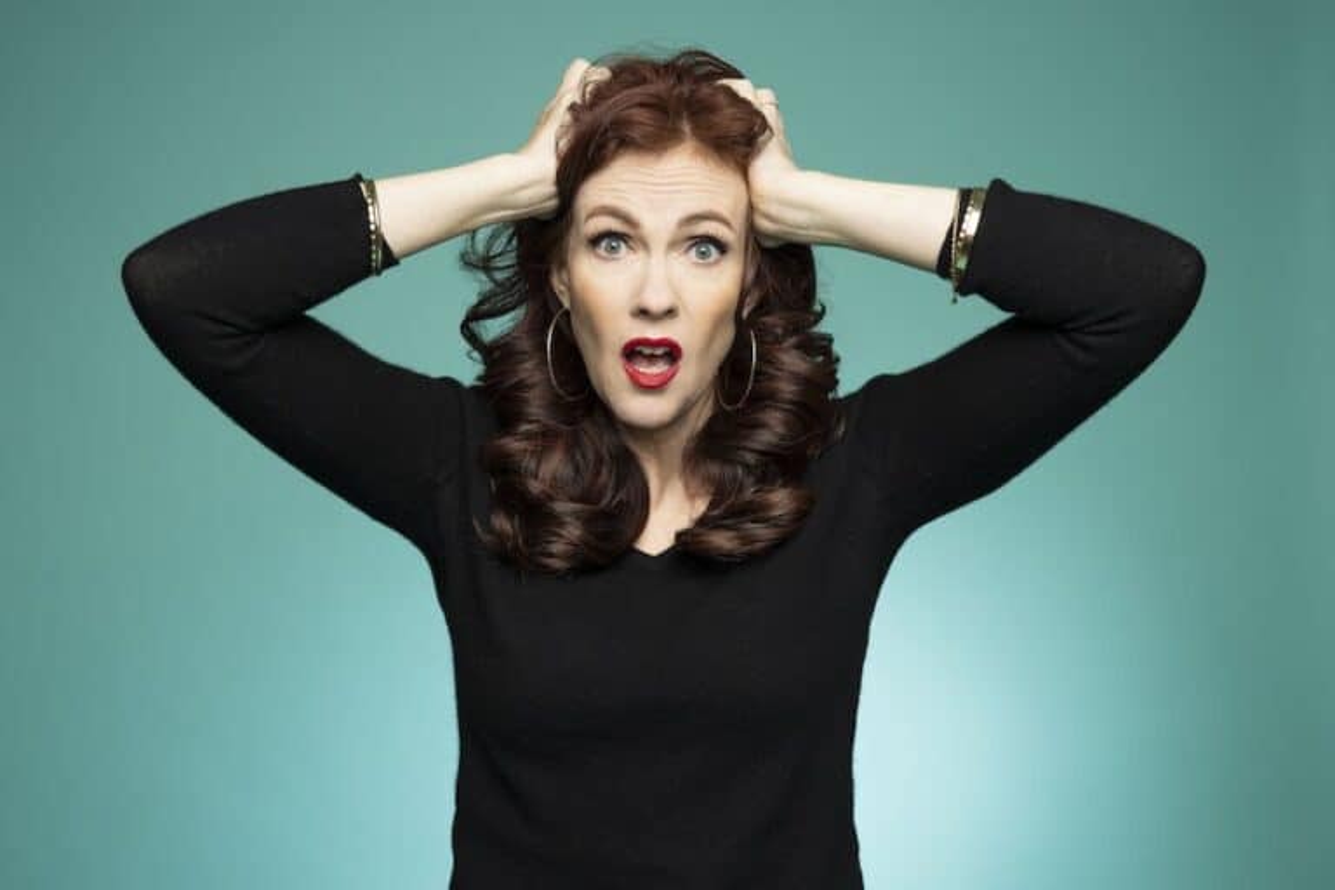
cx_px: 668
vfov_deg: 27.0
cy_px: 445
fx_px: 1854
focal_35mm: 50
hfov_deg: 39.6
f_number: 5.6
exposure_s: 1/250
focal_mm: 50
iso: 400
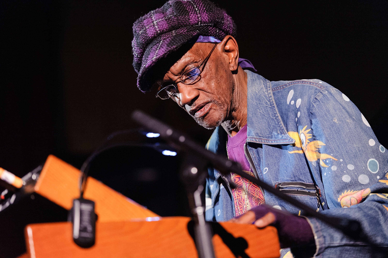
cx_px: 194
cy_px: 129
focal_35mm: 130
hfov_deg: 15.8
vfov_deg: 10.5
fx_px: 1400
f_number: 3.2
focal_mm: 130
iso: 4000
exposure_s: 1/125
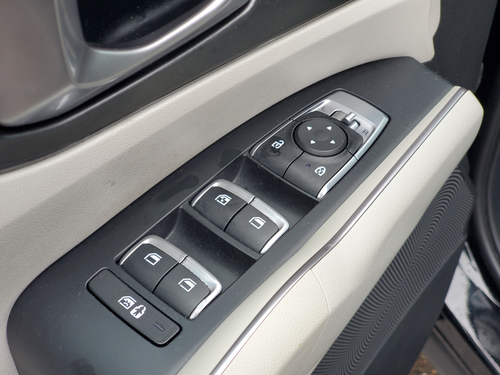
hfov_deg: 36.8
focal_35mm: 52
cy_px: 188
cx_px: 250
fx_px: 751
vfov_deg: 28.0
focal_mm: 6
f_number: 2.09
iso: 50
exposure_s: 1/60
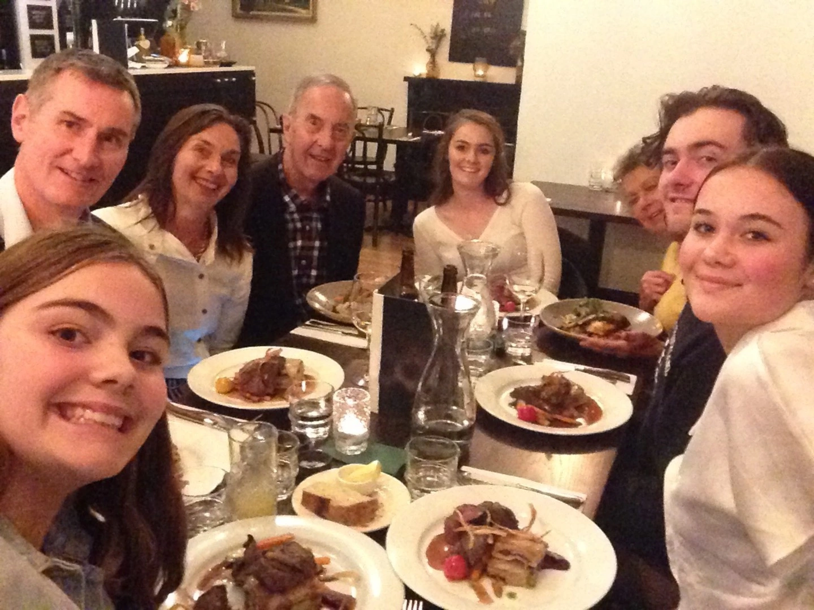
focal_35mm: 35
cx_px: 407
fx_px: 823
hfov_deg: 52.6
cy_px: 305
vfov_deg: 40.7
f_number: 2.4
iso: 1000
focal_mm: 2.18
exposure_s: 1/15
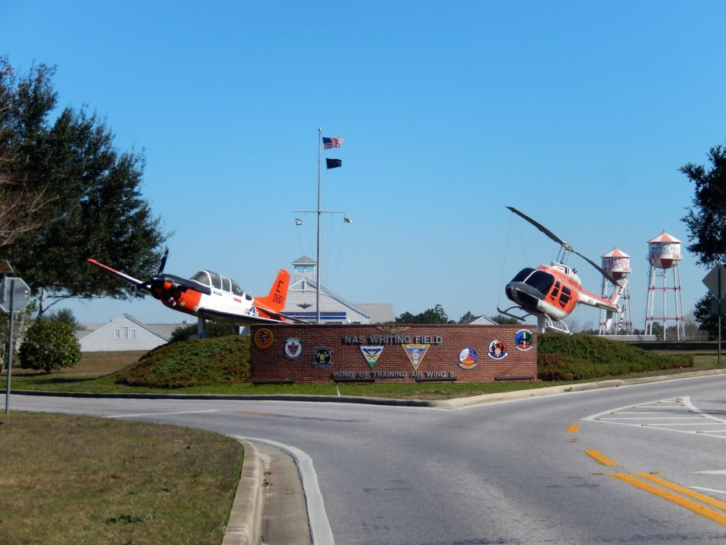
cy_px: 272
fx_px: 2454
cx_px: 363
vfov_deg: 12.7
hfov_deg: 16.8
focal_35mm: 117
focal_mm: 21
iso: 125
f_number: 5.5
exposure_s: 1/800
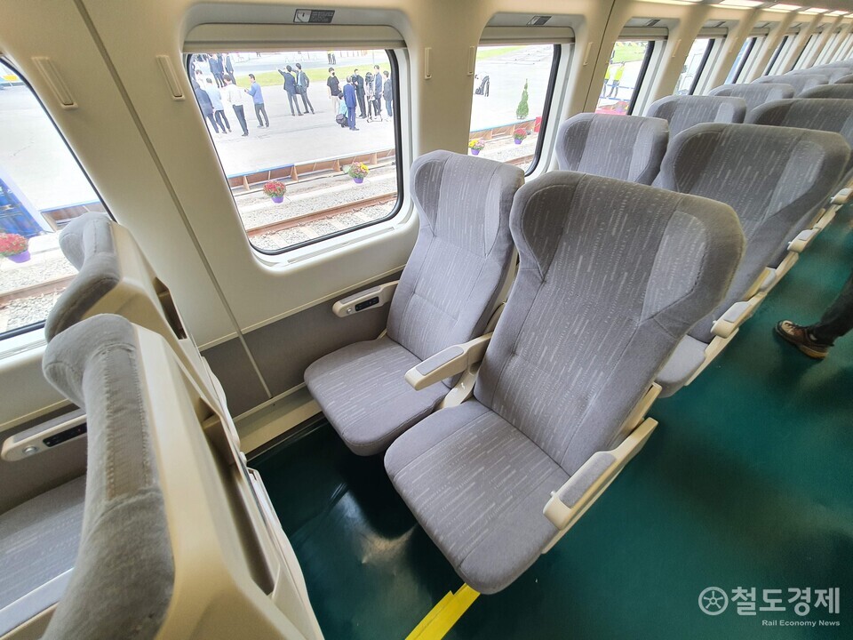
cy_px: 320
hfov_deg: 106.2
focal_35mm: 13
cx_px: 426
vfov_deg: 89.9
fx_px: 320
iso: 64
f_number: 2.2
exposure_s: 1/60
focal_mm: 1.8
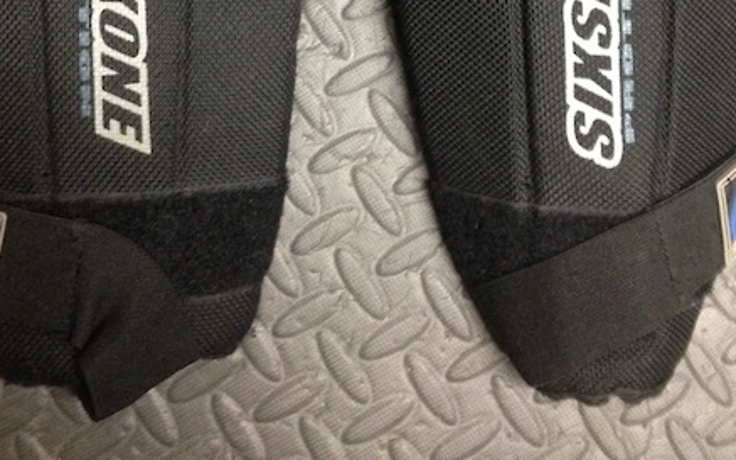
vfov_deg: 19.1
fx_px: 1284
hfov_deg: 32.0
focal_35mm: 64
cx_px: 342
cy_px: -106
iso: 400
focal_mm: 4.12
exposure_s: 1/15
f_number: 2.4
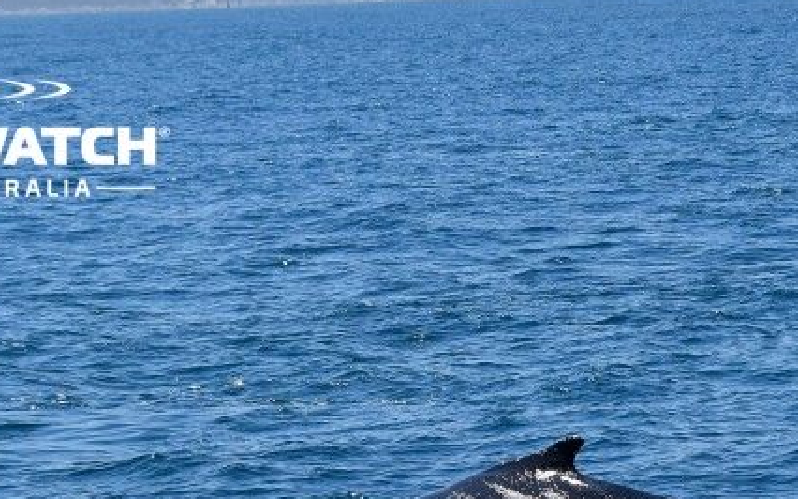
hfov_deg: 9.4
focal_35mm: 224
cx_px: 453
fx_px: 4870
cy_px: 357
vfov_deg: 5.9
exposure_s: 1/2000
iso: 400
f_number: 7.1
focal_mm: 78
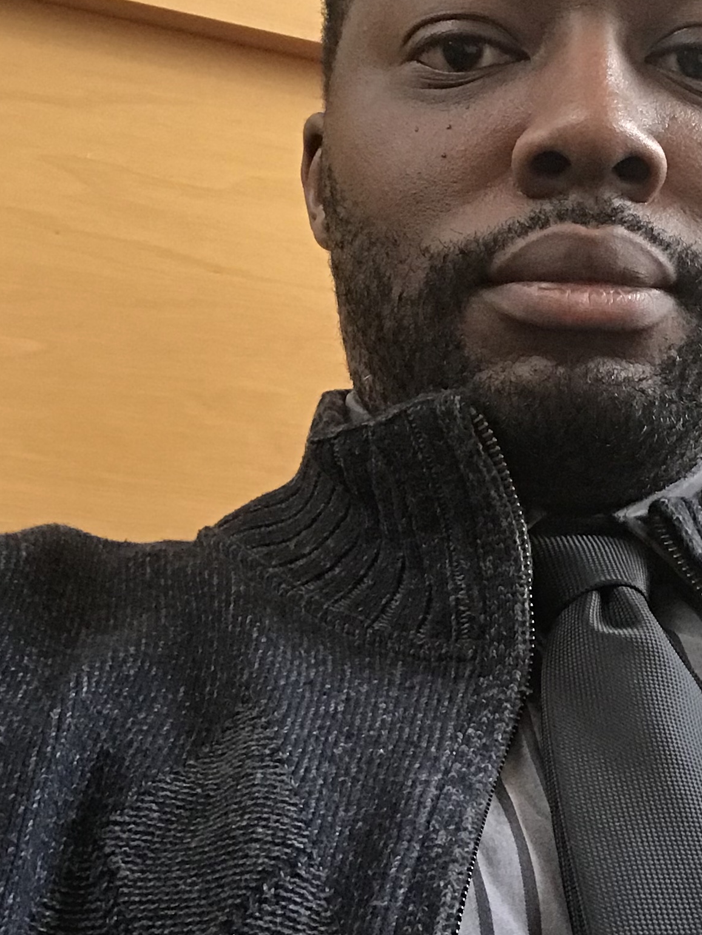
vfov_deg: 36.1
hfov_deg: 27.1
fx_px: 1432
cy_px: 495
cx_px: 536
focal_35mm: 53
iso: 125
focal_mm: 2.87
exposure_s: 1/30
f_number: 2.2
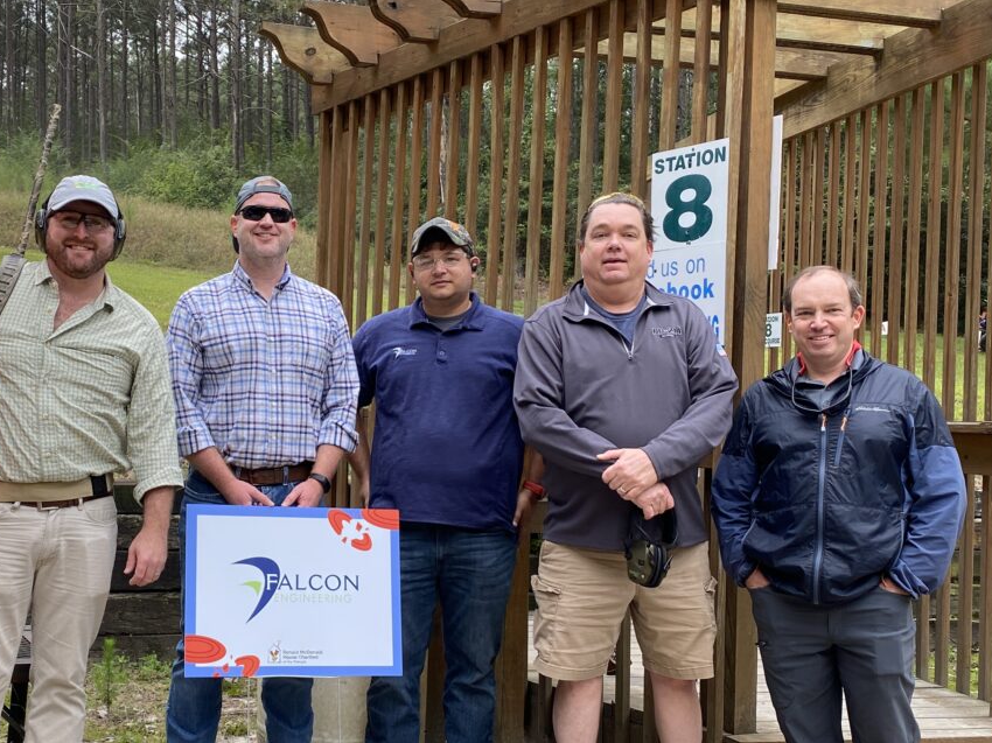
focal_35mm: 47
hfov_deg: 39.6
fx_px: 1347
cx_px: 281
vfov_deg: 30.8
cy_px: 408
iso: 32
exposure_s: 1/375
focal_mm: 4.25
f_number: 1.8
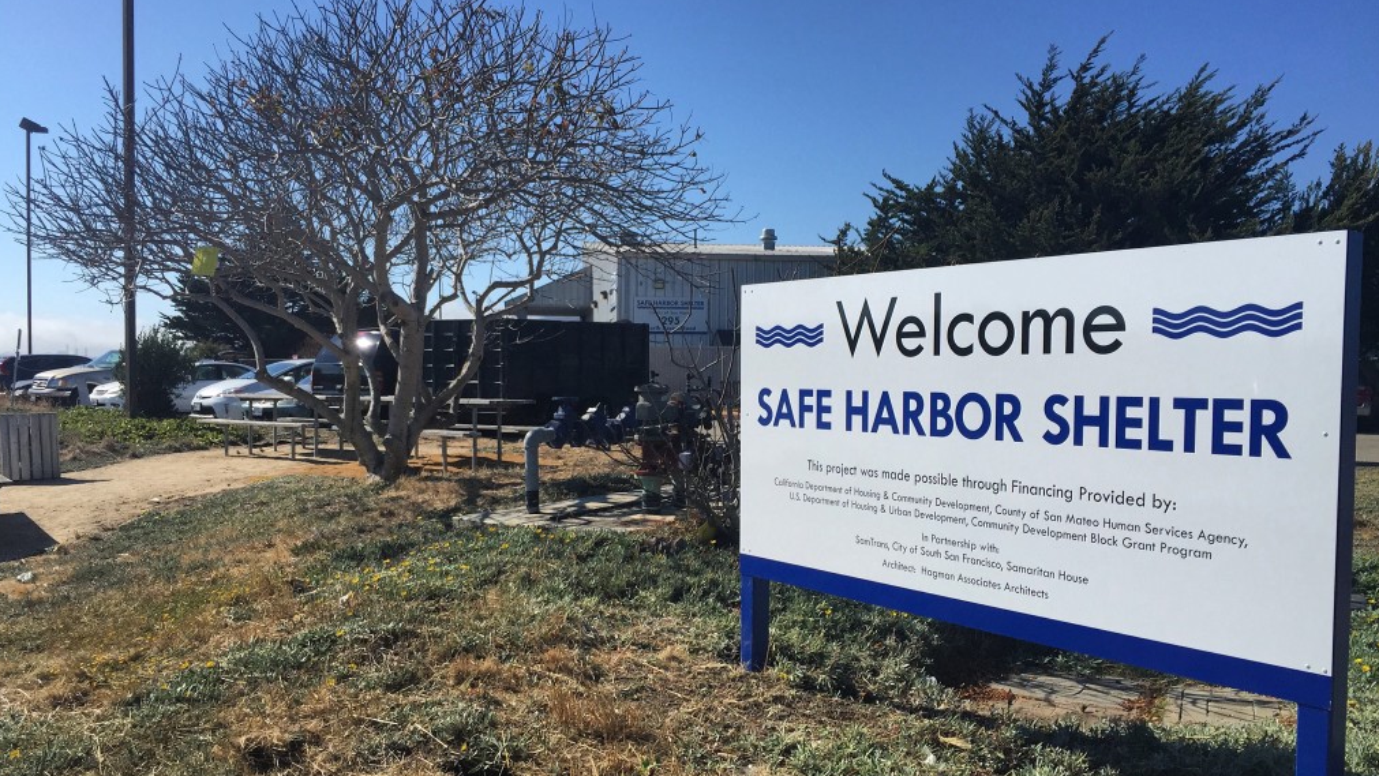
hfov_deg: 61.0
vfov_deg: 36.6
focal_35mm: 32
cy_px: 441
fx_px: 1170
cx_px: 686
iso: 32
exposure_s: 1/3049
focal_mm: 4.15
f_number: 2.2
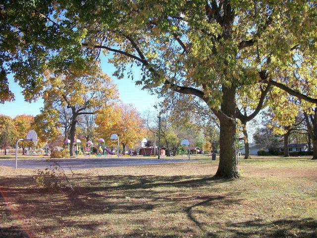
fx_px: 293
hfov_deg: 56.8
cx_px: 158
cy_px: 119
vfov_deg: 44.2
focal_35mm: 32
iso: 80
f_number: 8.8
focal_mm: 5.7
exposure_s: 1/60
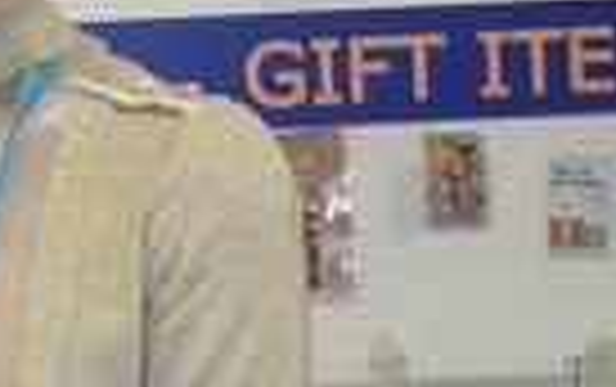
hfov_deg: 13.7
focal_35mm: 139
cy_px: 11
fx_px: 2336
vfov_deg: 9.4
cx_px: -414
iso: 400
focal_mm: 6.3
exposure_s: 1/50
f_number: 3.5
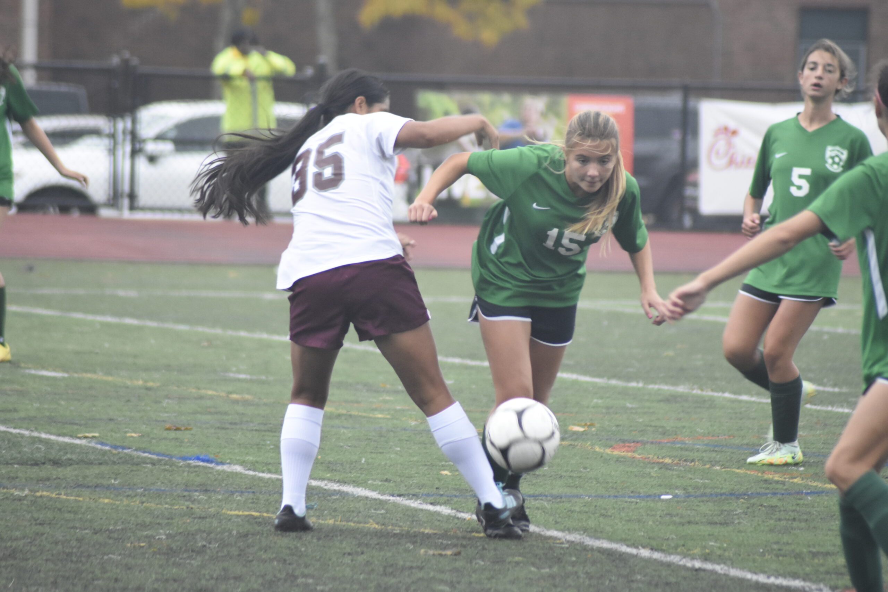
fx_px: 9250
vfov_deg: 3.7
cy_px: 296
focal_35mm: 375
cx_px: 444
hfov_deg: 5.5
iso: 2000
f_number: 5
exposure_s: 1/160
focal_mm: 250
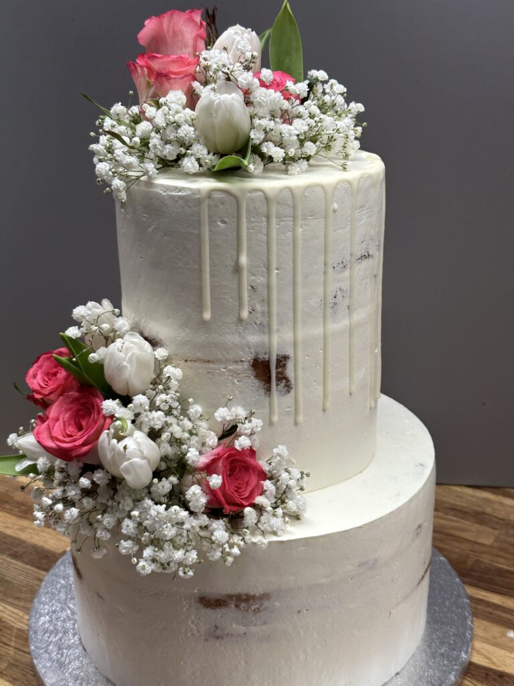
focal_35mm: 48
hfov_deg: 30.3
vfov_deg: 39.7
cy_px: 343
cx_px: 257
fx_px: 950
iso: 50
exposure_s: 1/100
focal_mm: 6.86
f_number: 1.78
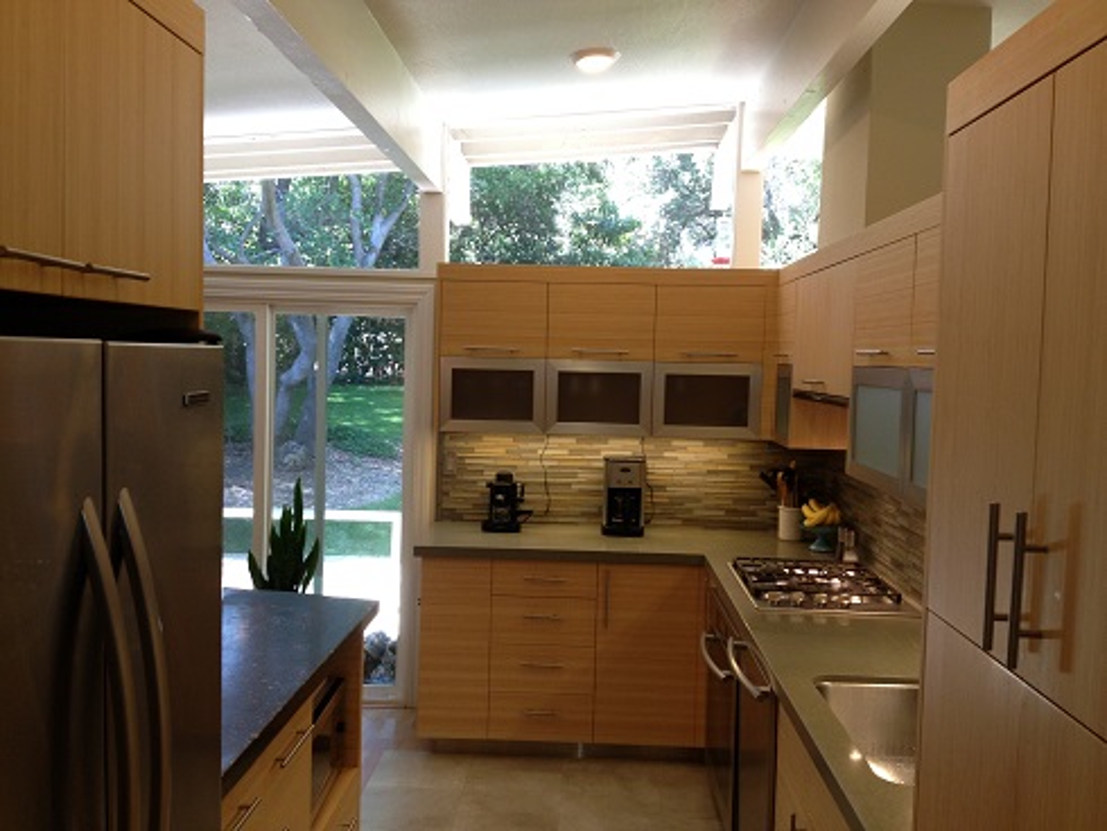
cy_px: 416
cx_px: 554
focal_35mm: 35
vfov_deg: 40.7
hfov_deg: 52.6
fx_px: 1120
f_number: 2.4
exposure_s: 1/60
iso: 80
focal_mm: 4.28
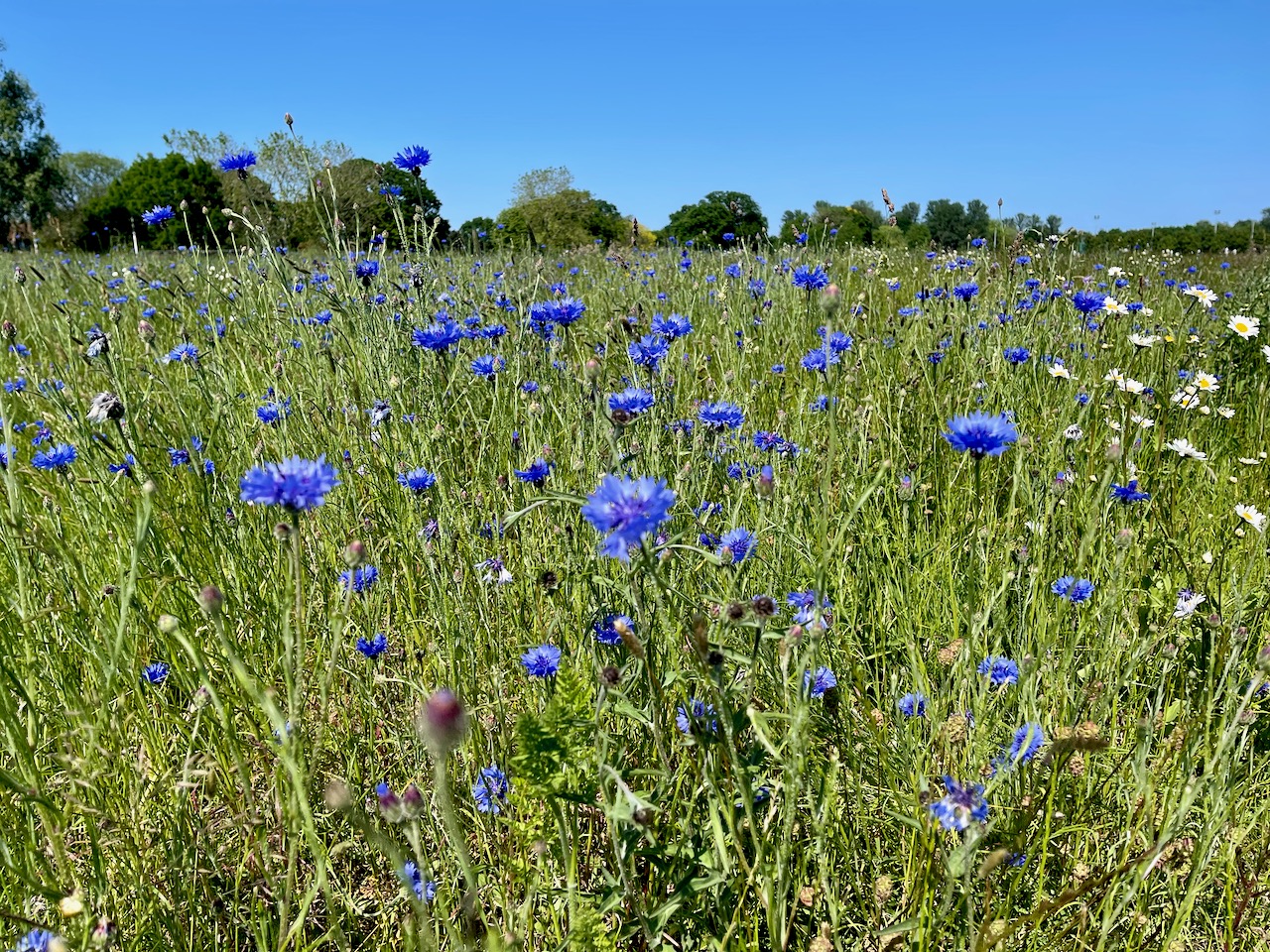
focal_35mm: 26
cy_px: 476
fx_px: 954
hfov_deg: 67.3
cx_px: 635
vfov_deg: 53.1
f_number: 1.6
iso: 32
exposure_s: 1/2660
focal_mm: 5.1
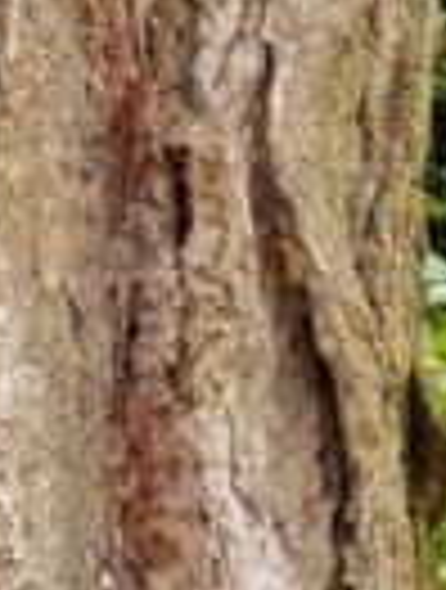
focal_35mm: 608
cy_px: 122
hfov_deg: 2.4
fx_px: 10394
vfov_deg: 3.3
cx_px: -419
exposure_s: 1/60
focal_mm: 30
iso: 400
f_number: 5.6
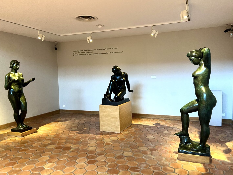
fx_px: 188
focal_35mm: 28
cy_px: 89
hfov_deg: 63.4
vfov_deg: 49.8
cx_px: 121
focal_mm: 5.7
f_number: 1.5
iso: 160
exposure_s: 1/50
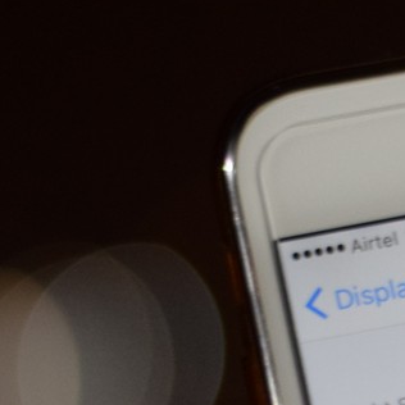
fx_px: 4011
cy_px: 627
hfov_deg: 5.6
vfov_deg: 5.7
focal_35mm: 303
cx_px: 828
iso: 1100
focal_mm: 50
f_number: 1.8
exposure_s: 1/60
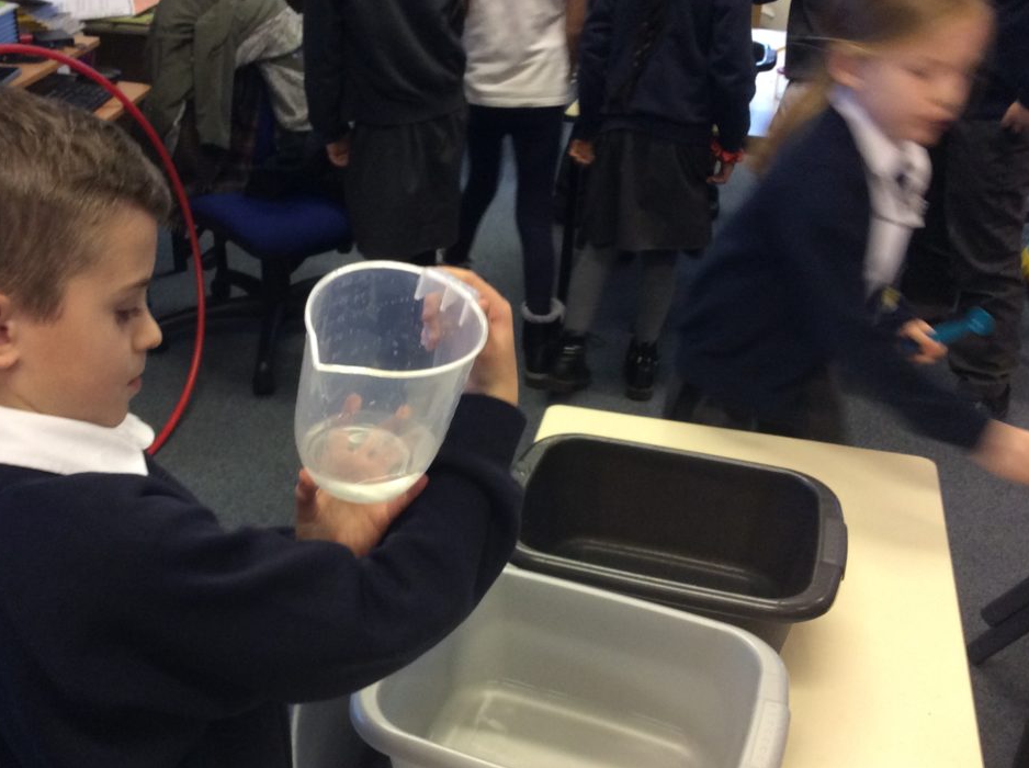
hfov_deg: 43.6
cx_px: 397
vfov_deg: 33.5
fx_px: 1276
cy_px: 426
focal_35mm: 43
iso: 125
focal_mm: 3.3
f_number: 2.4
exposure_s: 1/25
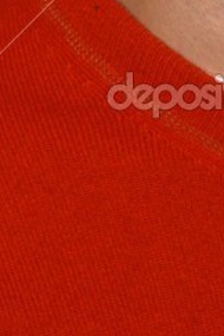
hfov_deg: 1.8
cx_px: 234
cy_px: -180
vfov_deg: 2.7
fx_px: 7186
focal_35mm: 770
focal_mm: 122
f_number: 6.3
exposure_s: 1/180
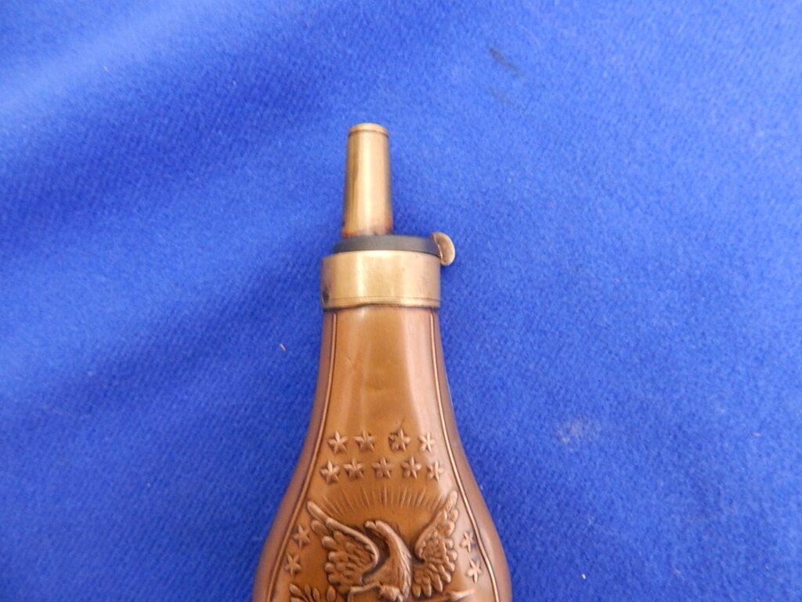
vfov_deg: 61.1
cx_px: 401
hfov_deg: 76.4
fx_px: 510
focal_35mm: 22
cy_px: 301
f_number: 3
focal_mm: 4
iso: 560
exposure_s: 1/8
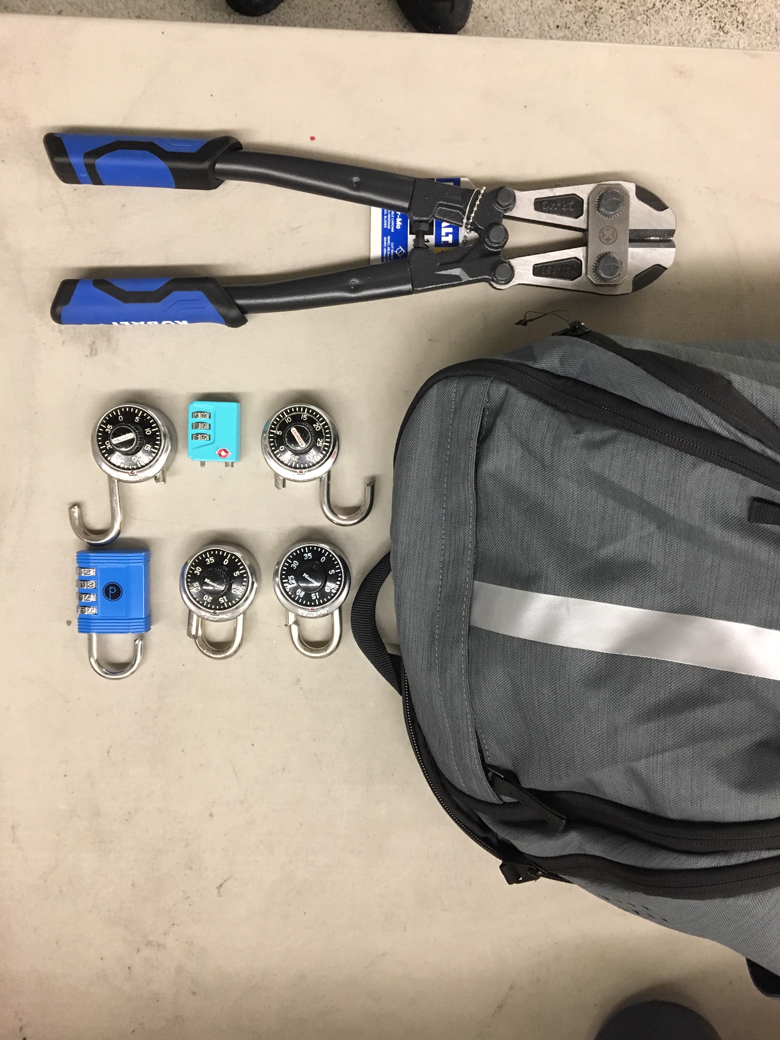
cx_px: 390
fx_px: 871
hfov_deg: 48.2
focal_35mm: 29
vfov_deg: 61.7
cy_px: 520
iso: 125
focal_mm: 4.15
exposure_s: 1/30
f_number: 2.2
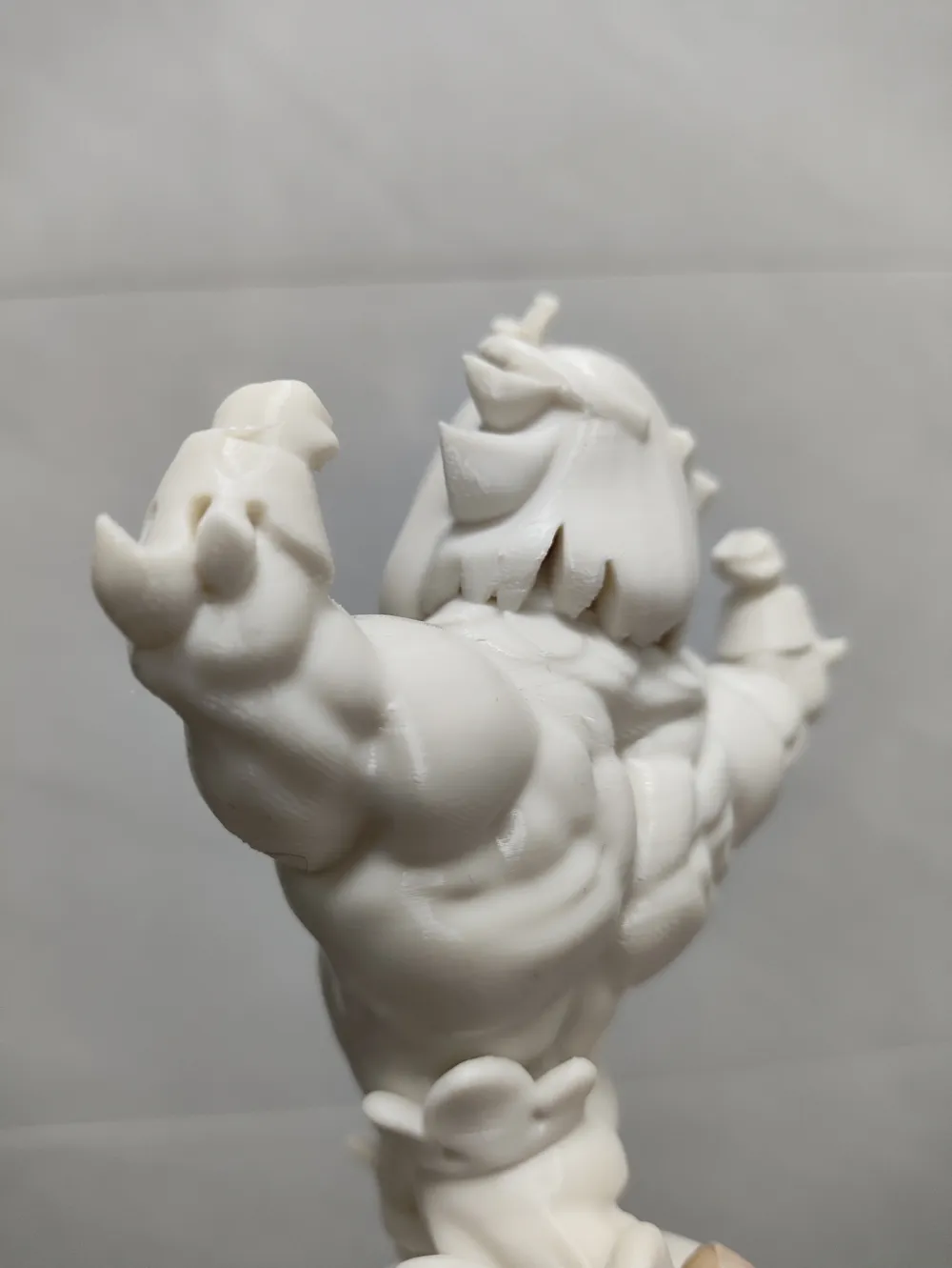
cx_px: 476
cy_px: 634
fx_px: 916
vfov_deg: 69.4
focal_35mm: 25
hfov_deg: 54.9
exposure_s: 1/50
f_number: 1.79
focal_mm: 4.71
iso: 284
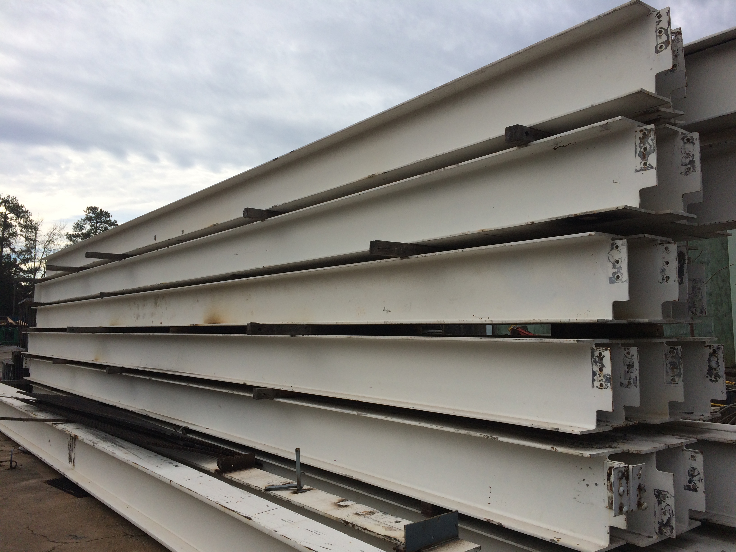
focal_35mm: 29
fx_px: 617
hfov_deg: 61.7
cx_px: 368
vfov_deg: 48.2
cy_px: 276
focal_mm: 4.15
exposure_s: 1/1866
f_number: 2.2
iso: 32
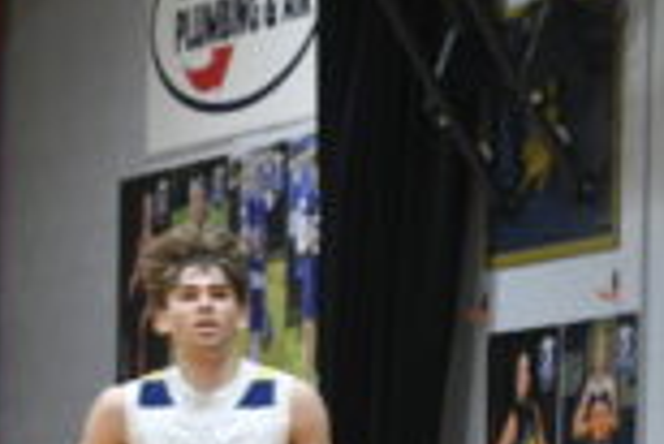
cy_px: 737
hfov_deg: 3.0
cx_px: 537
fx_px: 12733
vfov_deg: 2.0
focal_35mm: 690
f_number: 6
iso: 2500
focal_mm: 135
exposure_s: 1/200
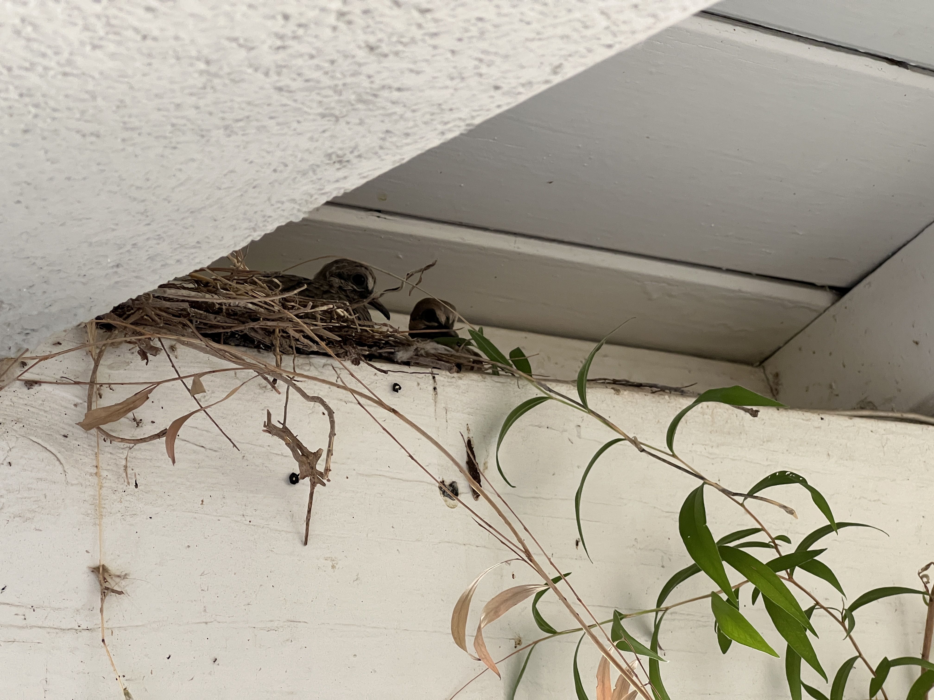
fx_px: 2078
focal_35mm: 77
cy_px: 350
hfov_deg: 25.3
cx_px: 467
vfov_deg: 19.1
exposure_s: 1/99
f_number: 2.8
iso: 125
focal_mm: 9
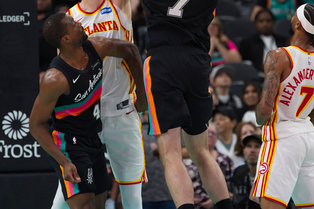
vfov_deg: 3.3
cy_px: 53
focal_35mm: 421
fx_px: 3672
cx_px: 157
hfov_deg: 4.9
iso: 3200
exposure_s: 1/1000
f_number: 3.4
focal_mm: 280
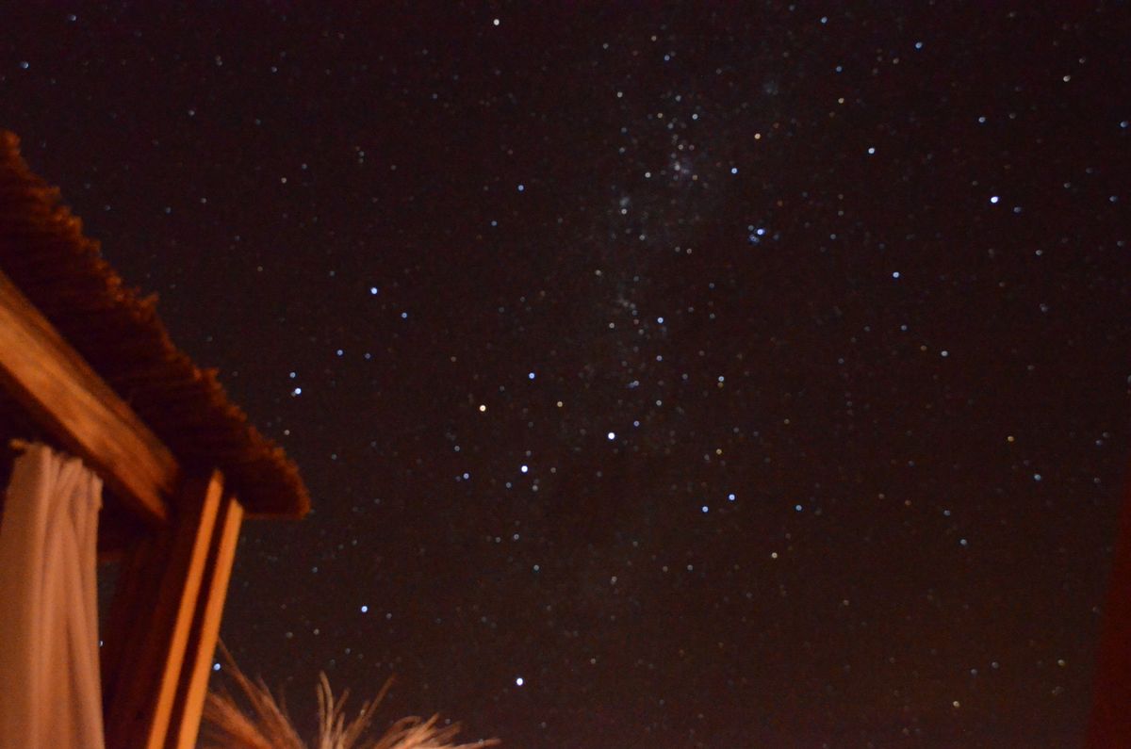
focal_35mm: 39
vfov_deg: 34.1
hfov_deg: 49.6
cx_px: 566
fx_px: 1223
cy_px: 374
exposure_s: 10
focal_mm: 26
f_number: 7.1
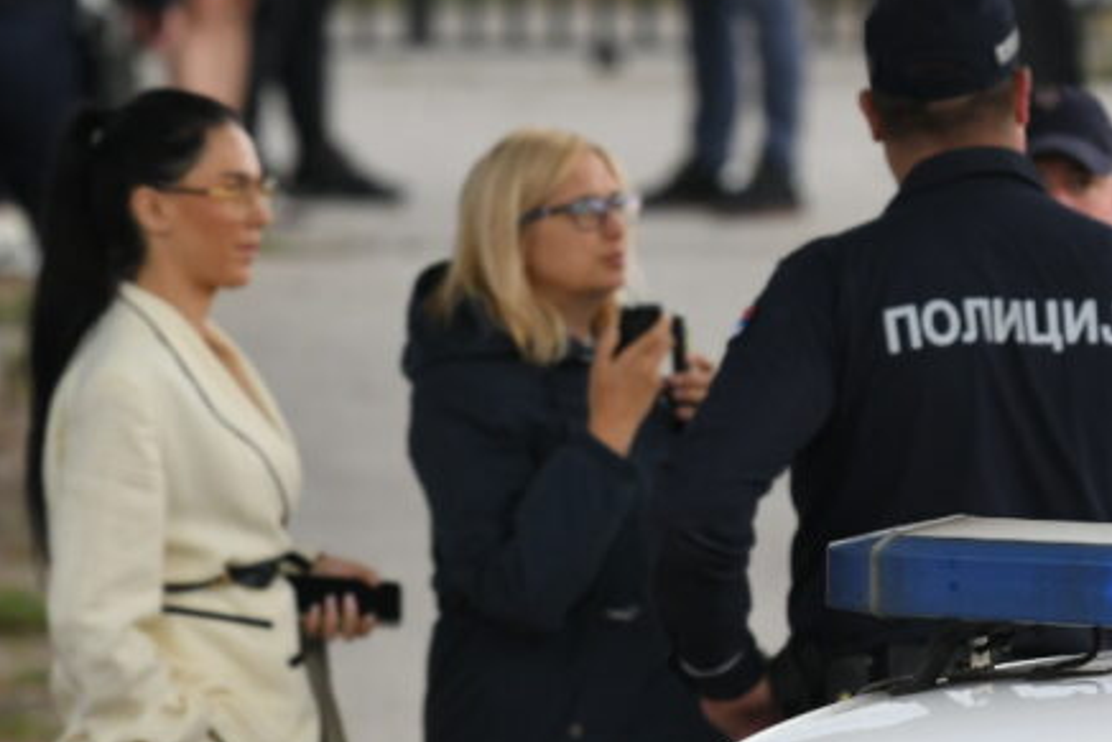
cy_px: 442
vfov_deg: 2.0
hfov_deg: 2.9
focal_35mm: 704
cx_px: 954
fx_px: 21752
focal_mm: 200
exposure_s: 1/640
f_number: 4
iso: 800
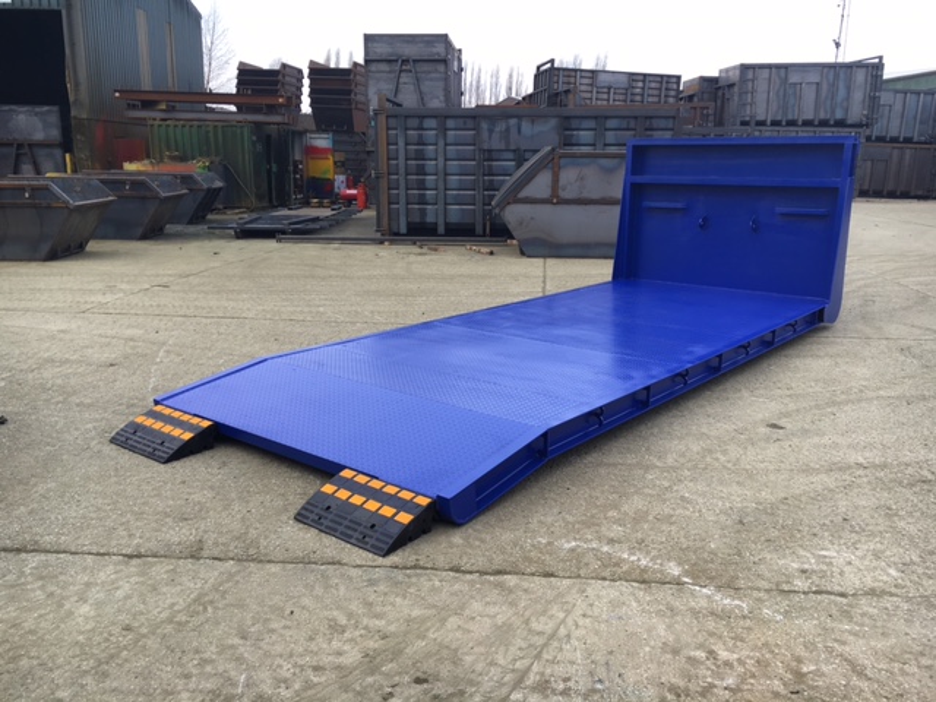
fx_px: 784
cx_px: 468
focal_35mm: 29
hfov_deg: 61.7
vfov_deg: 48.2
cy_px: 351
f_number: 2.2
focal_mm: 4.15
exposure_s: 1/345
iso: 25
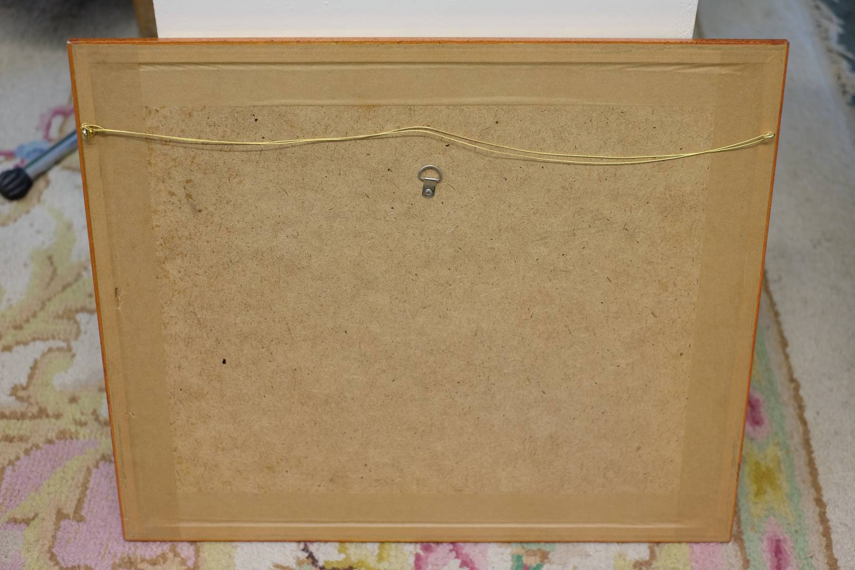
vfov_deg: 25.5
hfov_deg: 37.5
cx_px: 428
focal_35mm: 53
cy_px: 285
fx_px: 1259
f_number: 2.8
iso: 640
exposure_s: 1/60
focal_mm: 35
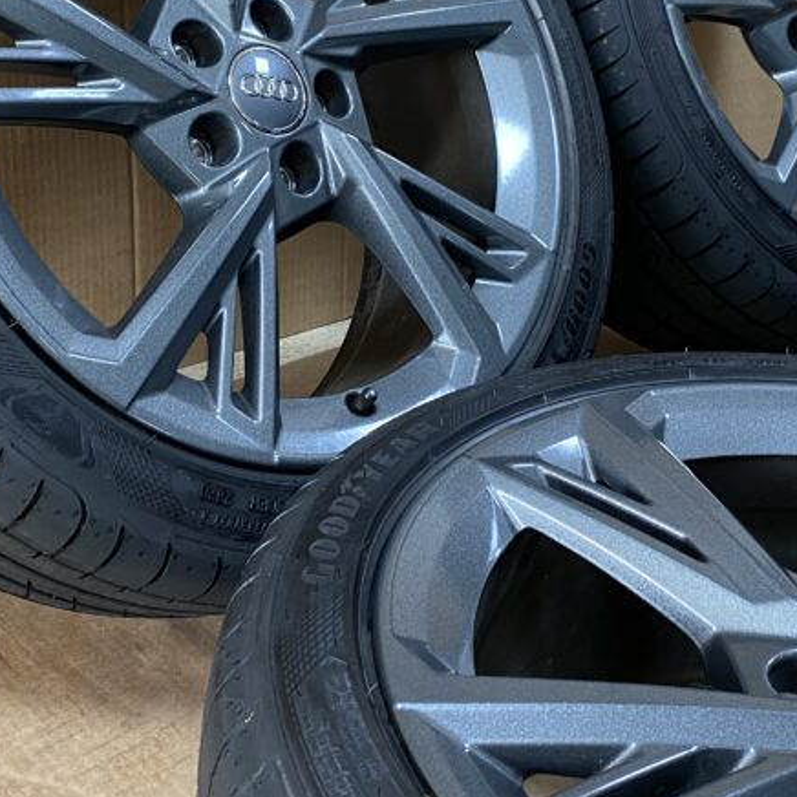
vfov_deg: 30.7
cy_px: 141
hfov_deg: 31.6
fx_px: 1407
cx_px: 331
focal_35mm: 54
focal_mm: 4.25
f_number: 1.8
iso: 160
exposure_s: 1/50
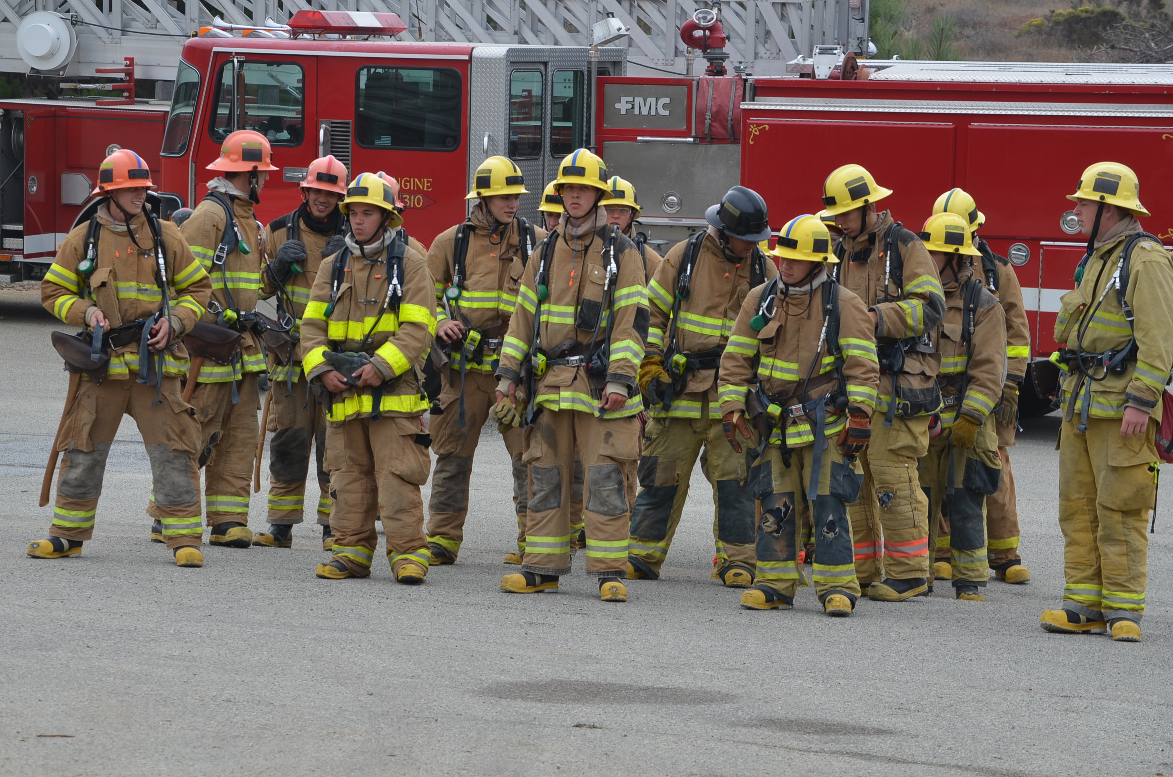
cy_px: 388
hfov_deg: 14.9
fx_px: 4487
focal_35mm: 138
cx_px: 586
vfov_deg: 9.9
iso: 200
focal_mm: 92
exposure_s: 1/250
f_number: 8
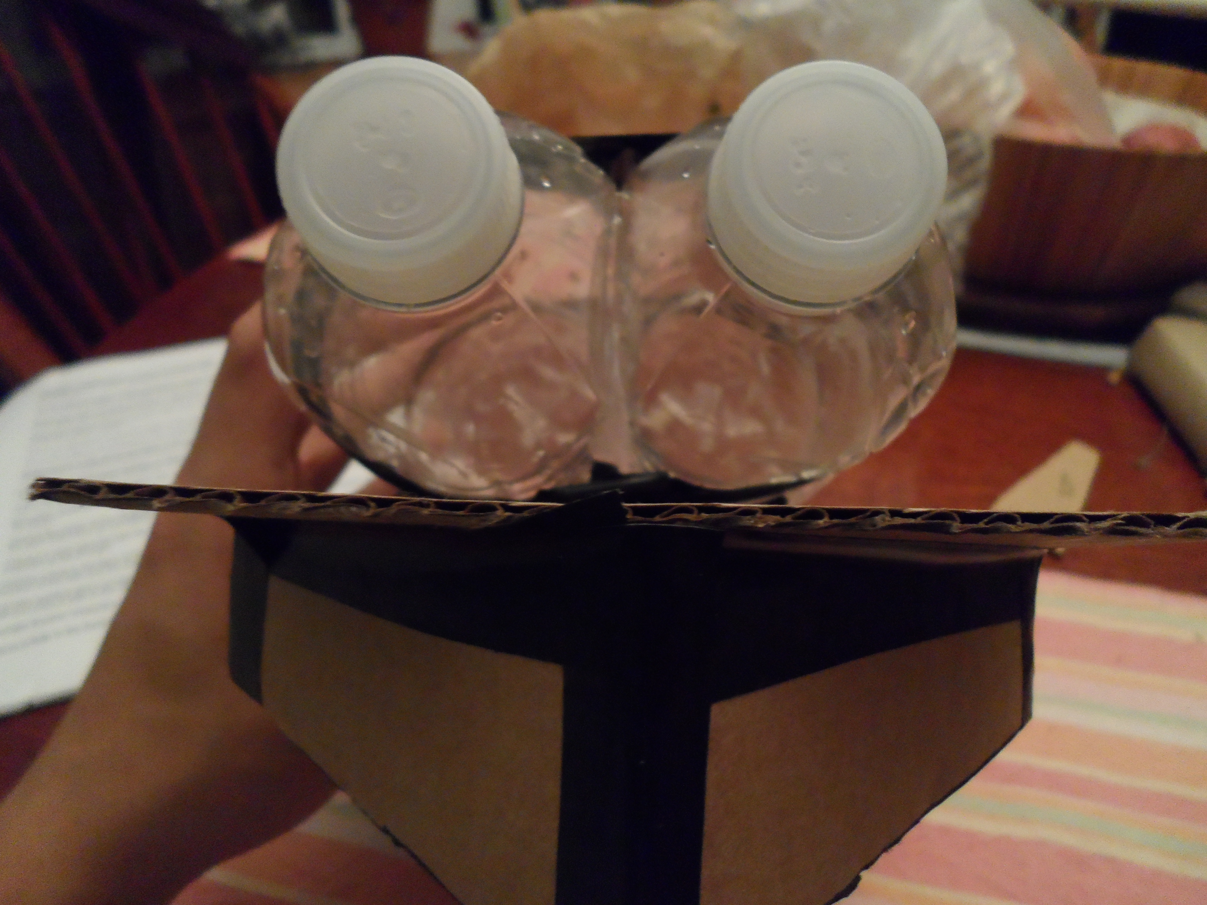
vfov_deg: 54.9
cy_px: 452
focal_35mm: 25
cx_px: 604
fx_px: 872
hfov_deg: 69.4
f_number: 2.5
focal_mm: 4.5
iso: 480
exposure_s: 1/15
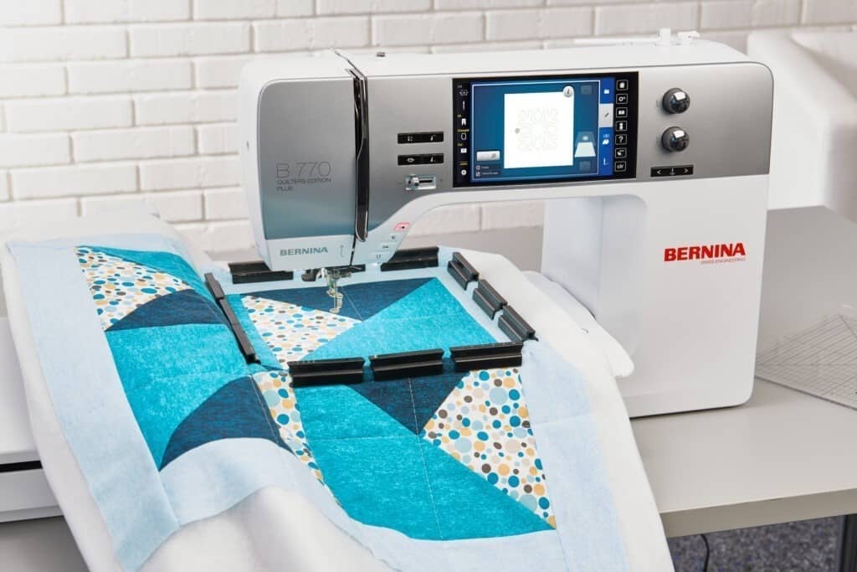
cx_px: 428
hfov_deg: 28.8
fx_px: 1667
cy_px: 286
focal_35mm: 70
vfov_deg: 19.5
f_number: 11
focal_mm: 70
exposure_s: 1/4
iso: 100
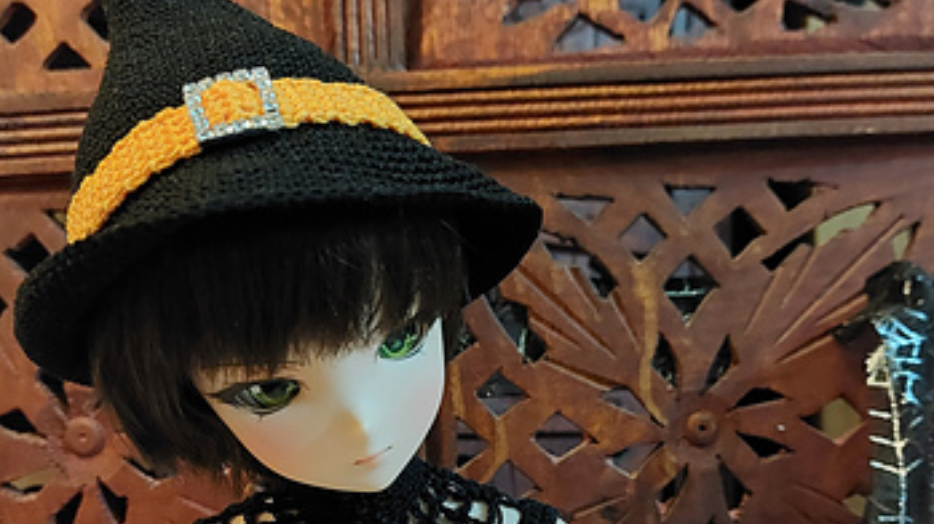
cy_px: 374
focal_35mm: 39
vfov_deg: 30.0
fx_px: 966
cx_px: 498
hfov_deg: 51.6
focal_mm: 5.23
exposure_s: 1/25
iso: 1600
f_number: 1.8
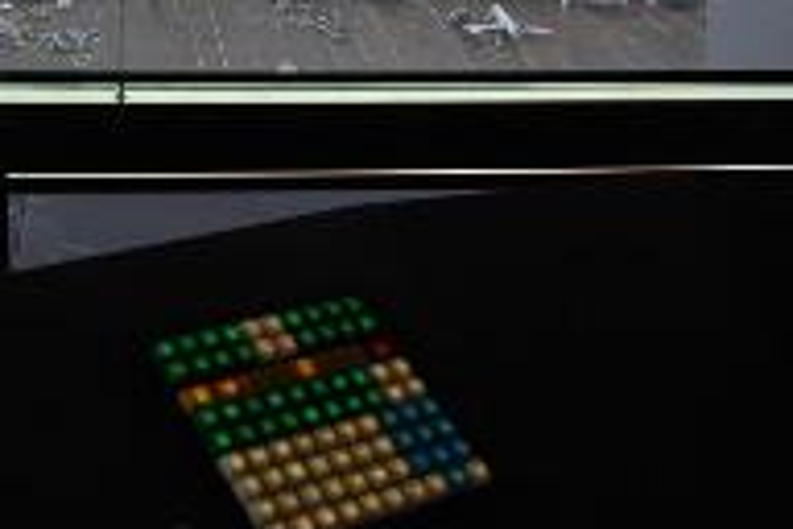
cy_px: -12
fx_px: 1388
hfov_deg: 28.7
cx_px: -99
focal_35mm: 63
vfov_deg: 20.8
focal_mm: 18
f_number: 5
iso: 400
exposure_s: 1/100
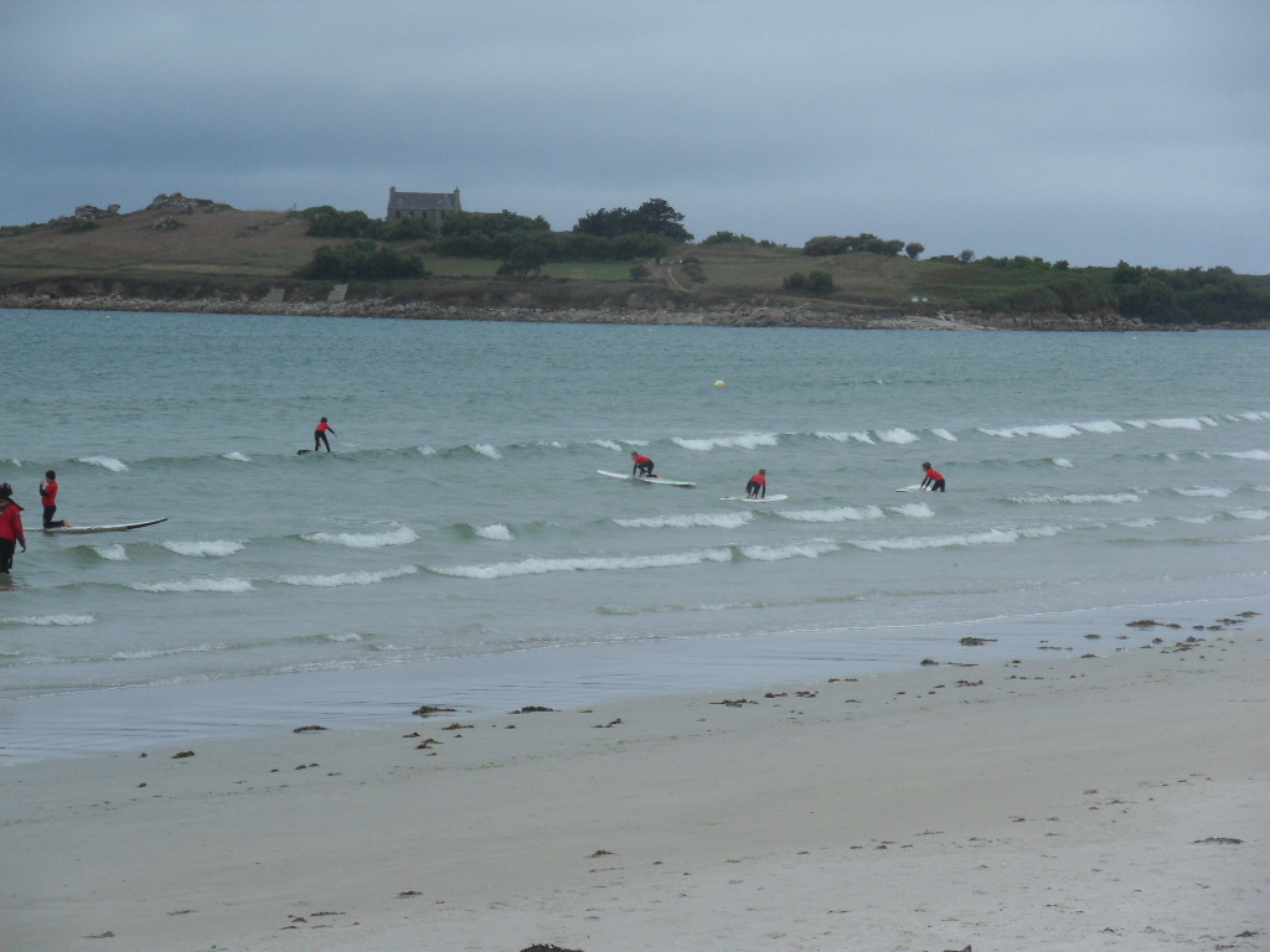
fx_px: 6420
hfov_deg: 11.3
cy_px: 476
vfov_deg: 8.5
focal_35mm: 175
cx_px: 635
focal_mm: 30.6
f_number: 5.8
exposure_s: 1/500
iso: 80
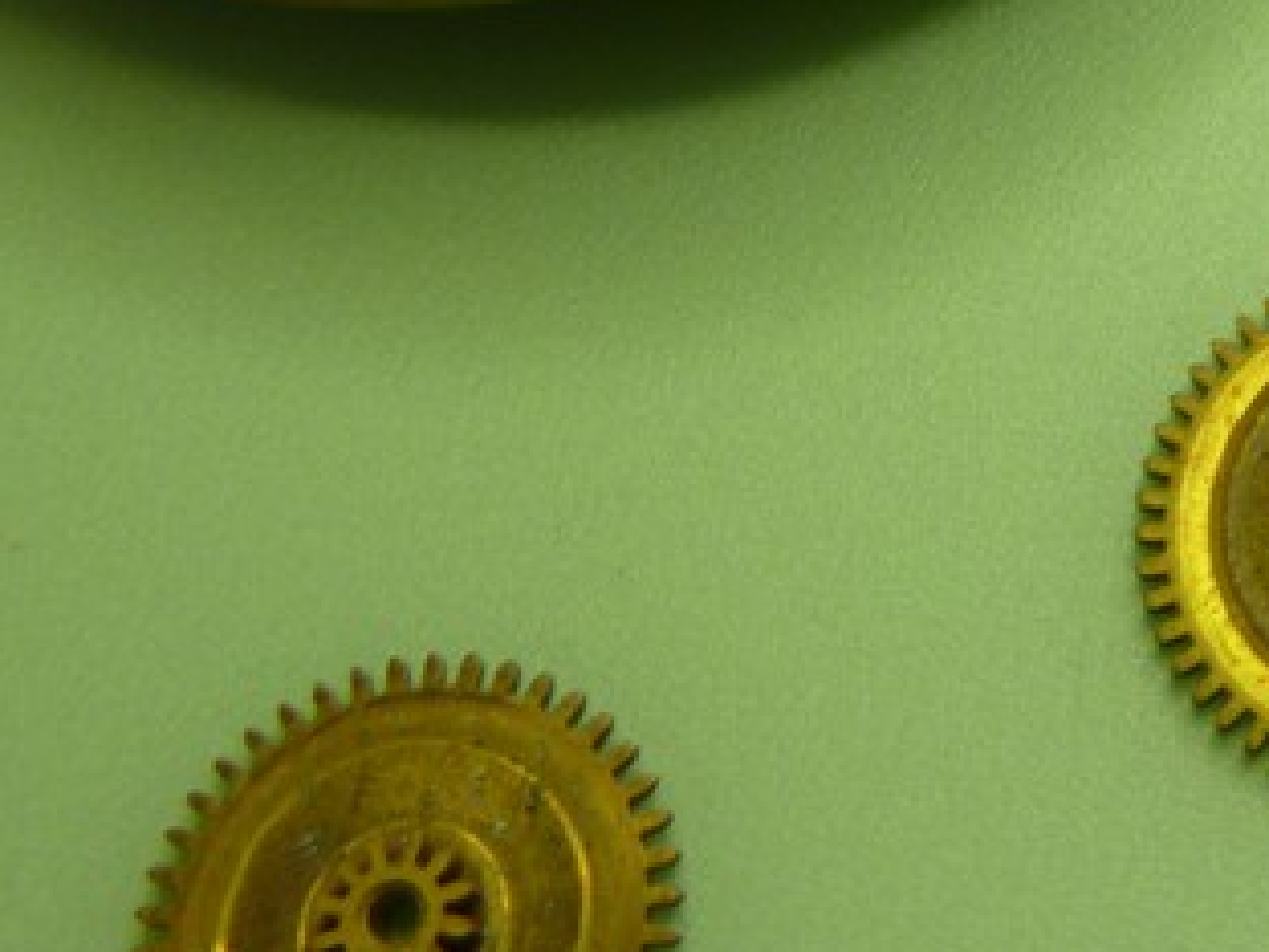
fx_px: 3006
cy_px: -232
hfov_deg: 22.0
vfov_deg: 17.1
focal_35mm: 82
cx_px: 1521
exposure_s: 1/40
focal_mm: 4.1
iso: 80
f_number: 3.3
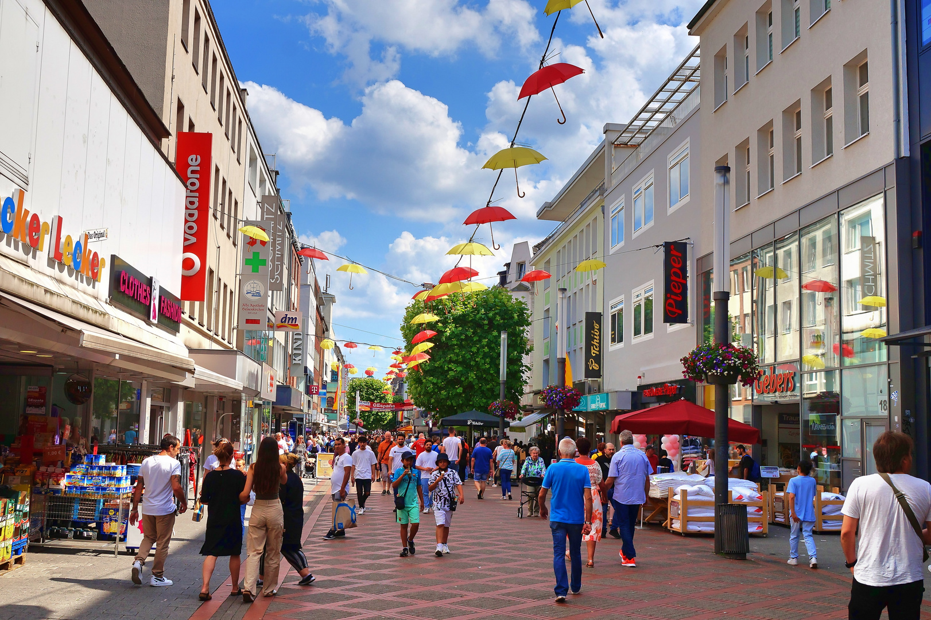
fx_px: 1008
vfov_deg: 34.2
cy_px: 310
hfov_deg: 49.6
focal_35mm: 39
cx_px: 466
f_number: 10
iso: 100
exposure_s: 1/250
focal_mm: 26
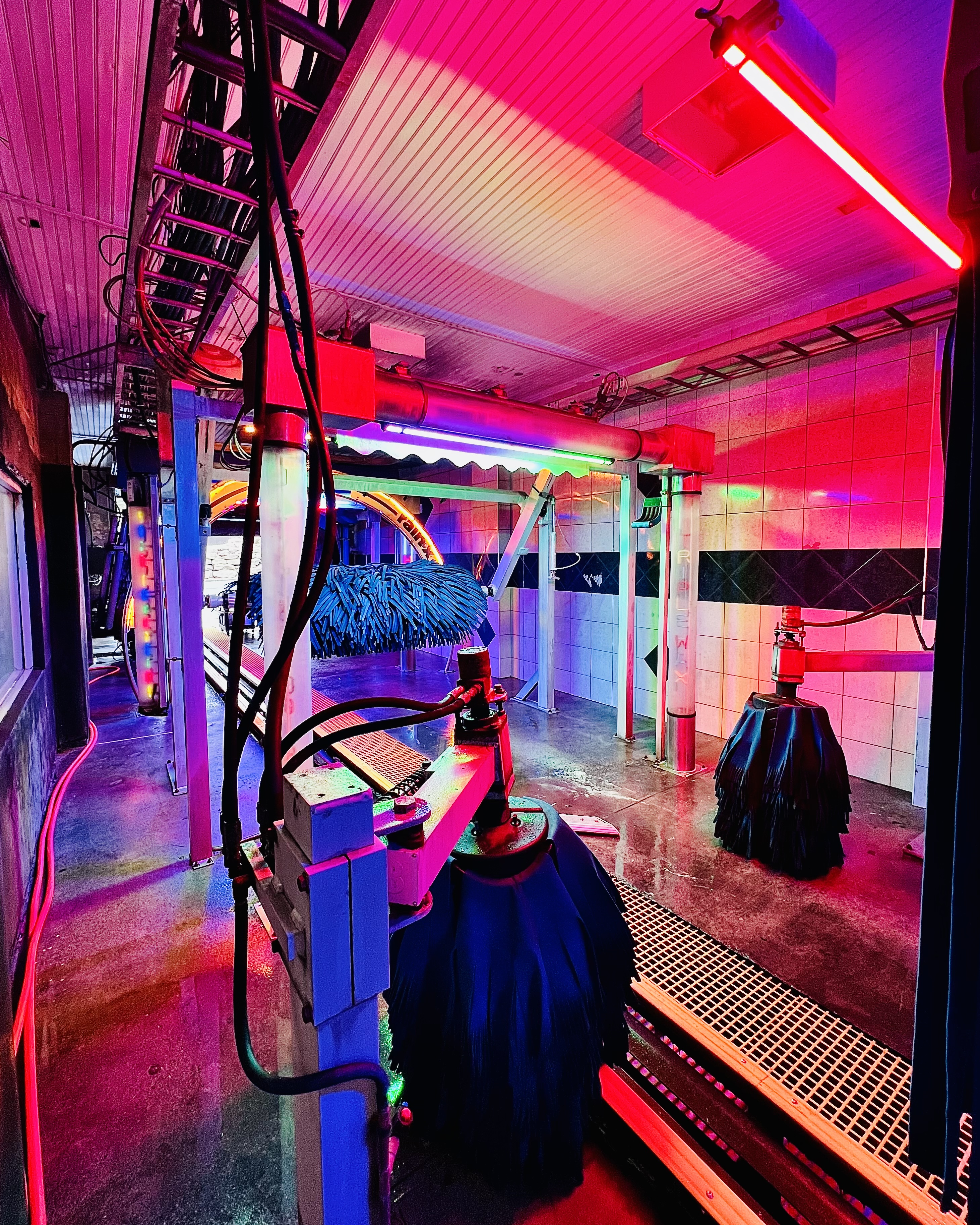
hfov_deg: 88.0
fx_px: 507
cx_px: 491
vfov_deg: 100.7
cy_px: 595
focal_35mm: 14
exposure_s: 1/60
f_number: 1.8
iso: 160
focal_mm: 1.57
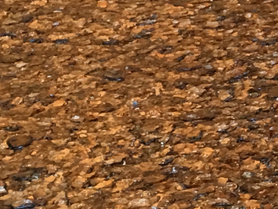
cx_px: 542
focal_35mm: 178
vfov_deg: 8.3
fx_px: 1430
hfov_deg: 10.3
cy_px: 31
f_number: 2.2
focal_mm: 4.15
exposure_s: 1/15
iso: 50
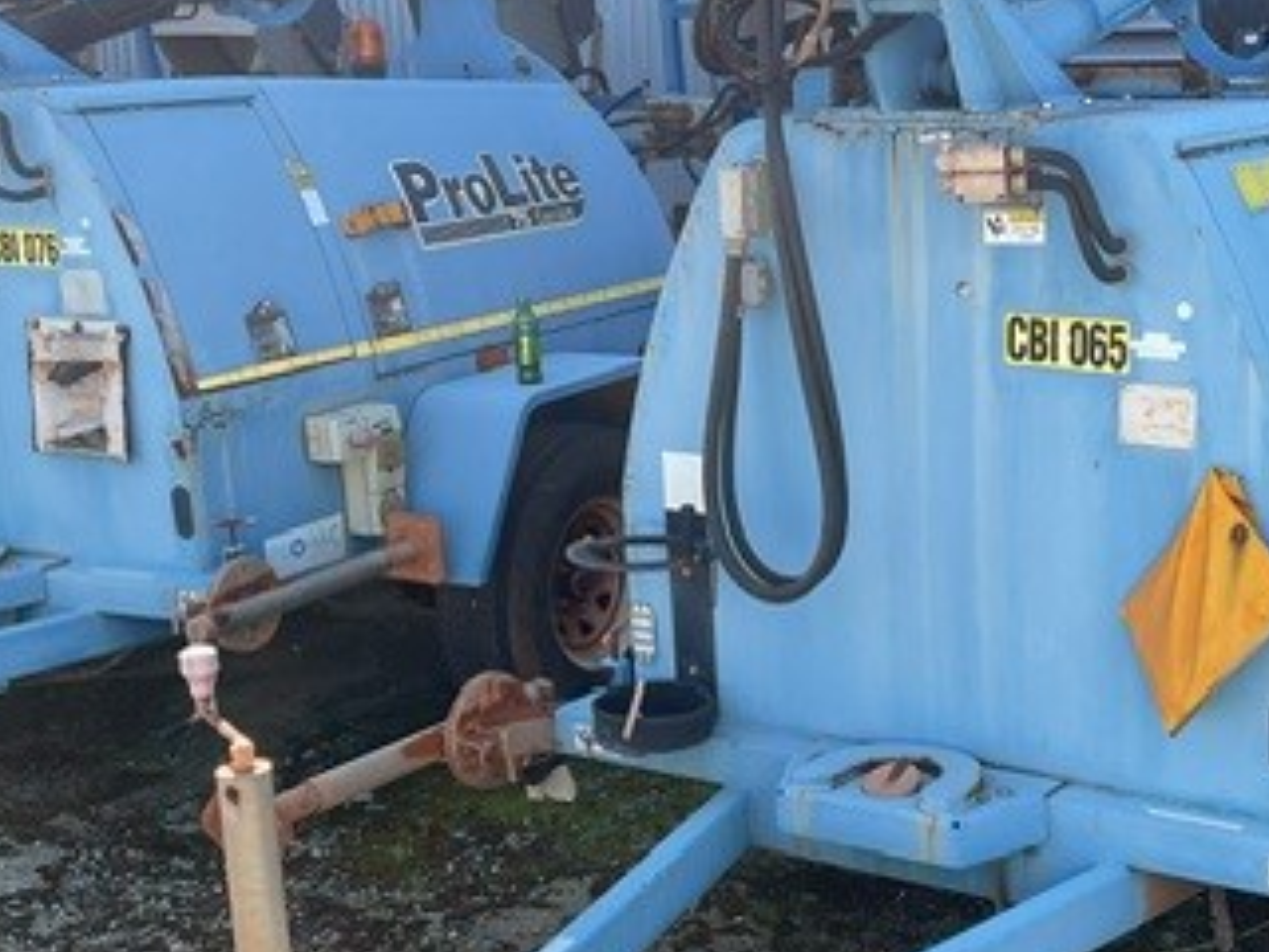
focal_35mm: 58
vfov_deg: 25.2
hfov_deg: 32.8
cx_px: 908
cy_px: 532
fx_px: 2126
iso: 16
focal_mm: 3
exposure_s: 1/360
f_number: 1.8
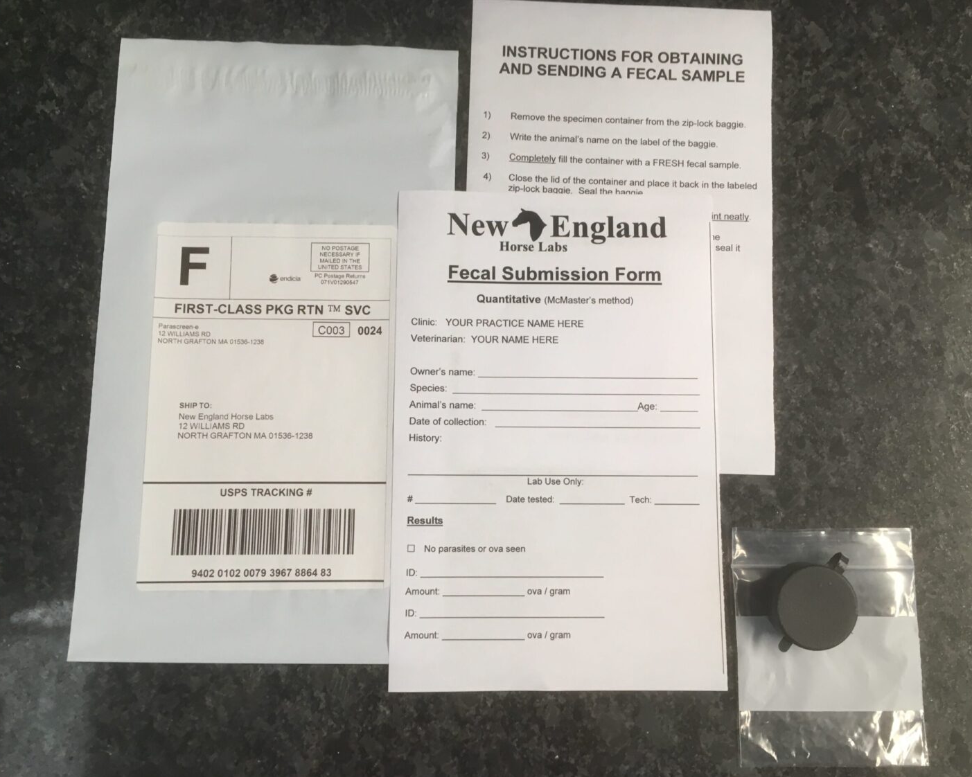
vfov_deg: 47.1
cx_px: 522
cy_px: 386
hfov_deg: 57.1
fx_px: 892
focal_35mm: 31
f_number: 2.2
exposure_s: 1/30
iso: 50
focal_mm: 4.15
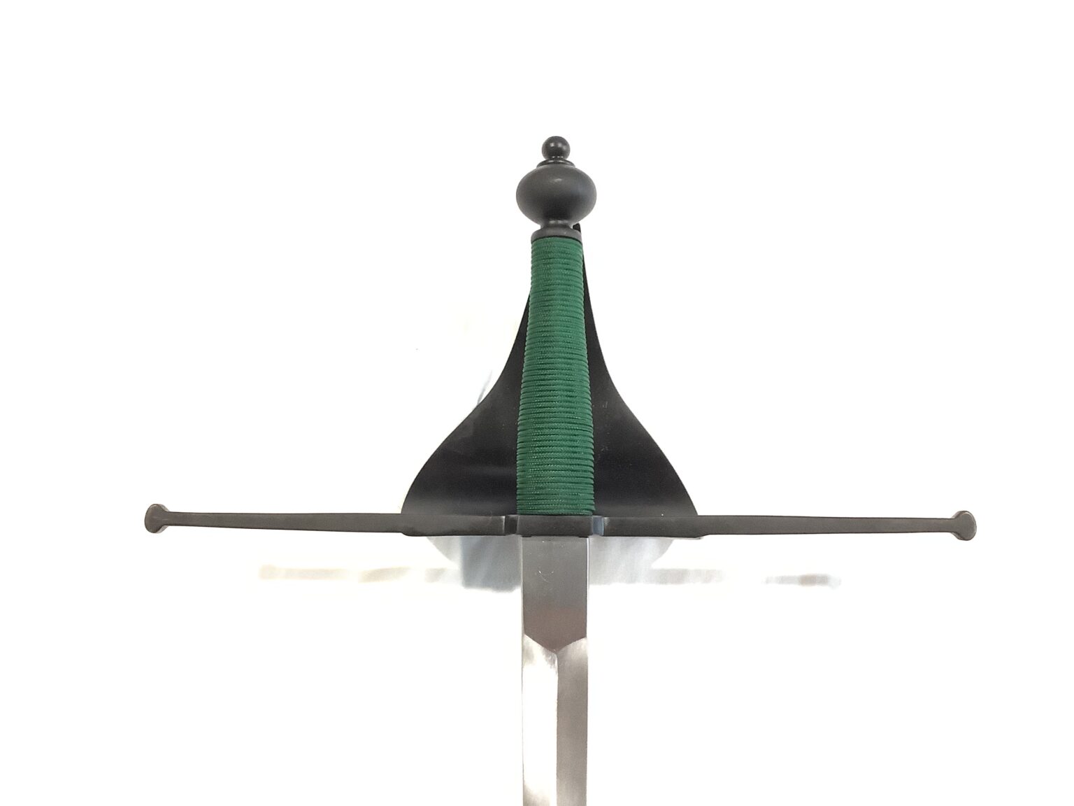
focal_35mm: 31
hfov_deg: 58.4
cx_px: 537
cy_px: 403
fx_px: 962
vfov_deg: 45.4
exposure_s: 1/30
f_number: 2.4
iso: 400
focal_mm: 3.3
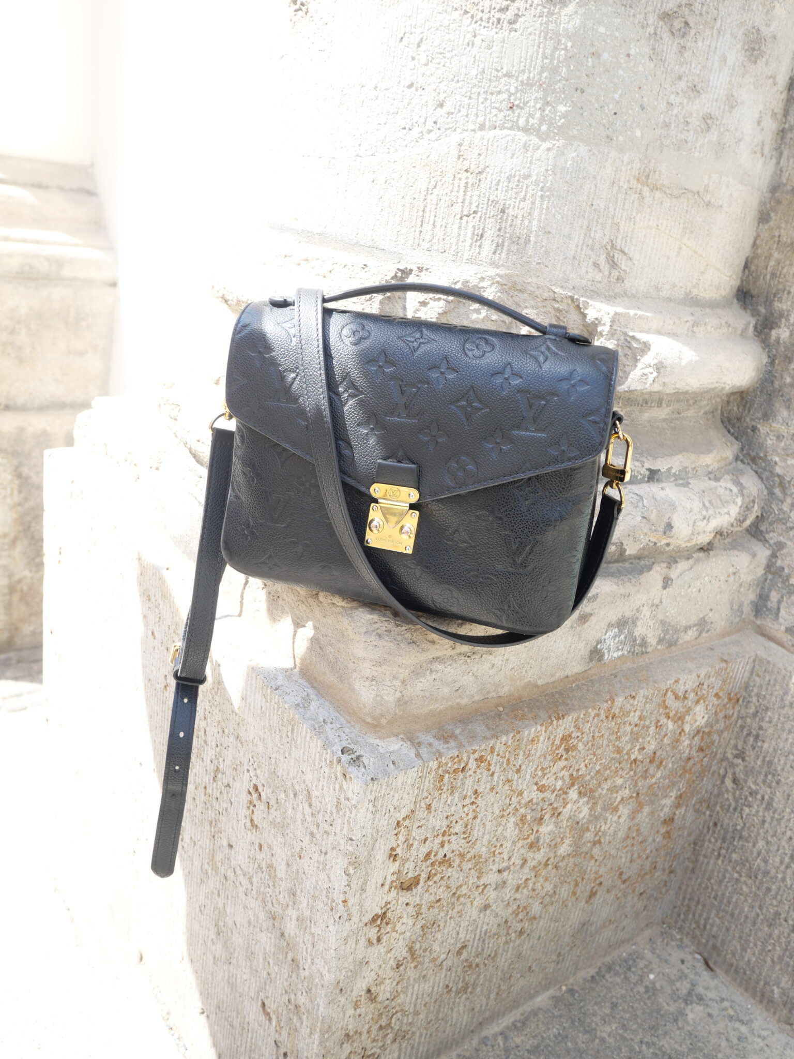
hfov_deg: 49.7
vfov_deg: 63.4
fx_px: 856
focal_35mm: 28
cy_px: 530
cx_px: 397
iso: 200
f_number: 4.5
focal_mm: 14
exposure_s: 1/160
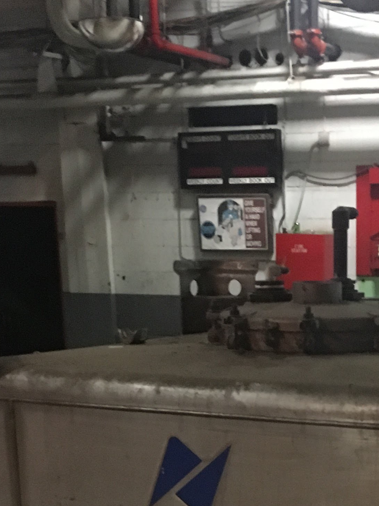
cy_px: 609
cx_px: 352
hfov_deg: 18.1
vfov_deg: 22.5
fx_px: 1168
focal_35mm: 80
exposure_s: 1/15
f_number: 2.2
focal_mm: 4.15
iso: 250
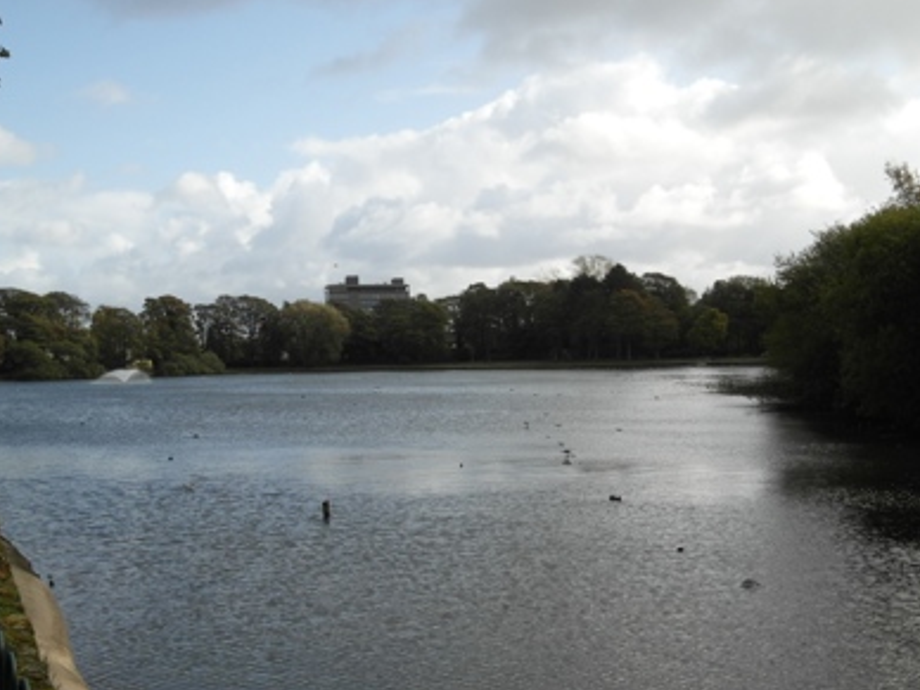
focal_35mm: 56
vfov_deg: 26.1
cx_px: 459
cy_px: 375
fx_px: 1488
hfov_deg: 34.3
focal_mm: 7.8
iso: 100
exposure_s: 1/500
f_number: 4.9
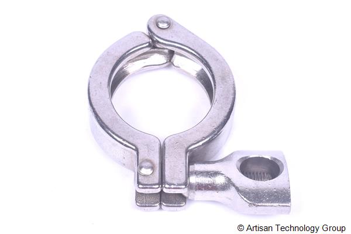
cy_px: 117
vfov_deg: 21.6
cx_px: 176
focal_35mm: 63
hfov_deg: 31.9
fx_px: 614
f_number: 11
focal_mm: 42
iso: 200
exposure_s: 1/200
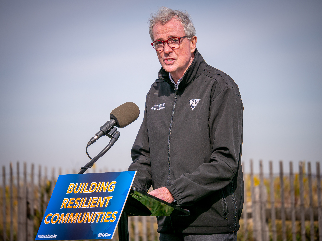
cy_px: 120
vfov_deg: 8.0
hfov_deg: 10.6
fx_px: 1730
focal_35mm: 186
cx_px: 161
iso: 100
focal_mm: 93
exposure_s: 1/2500
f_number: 2.8
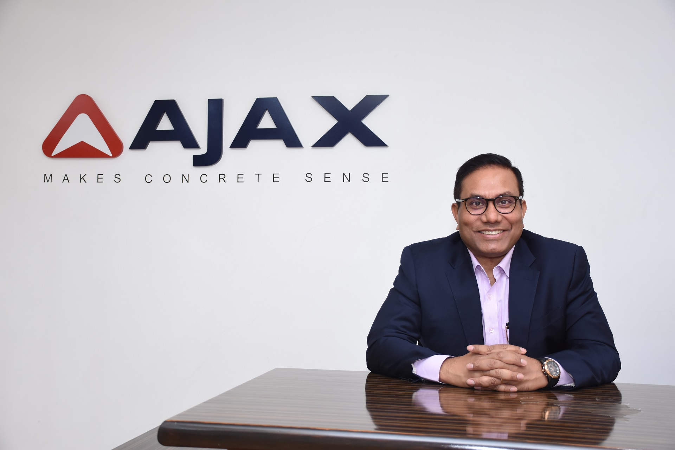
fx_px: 844
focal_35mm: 45
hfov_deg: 43.6
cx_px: 338
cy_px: 225
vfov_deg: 29.9
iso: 800
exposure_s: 1/125
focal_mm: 30
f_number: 4
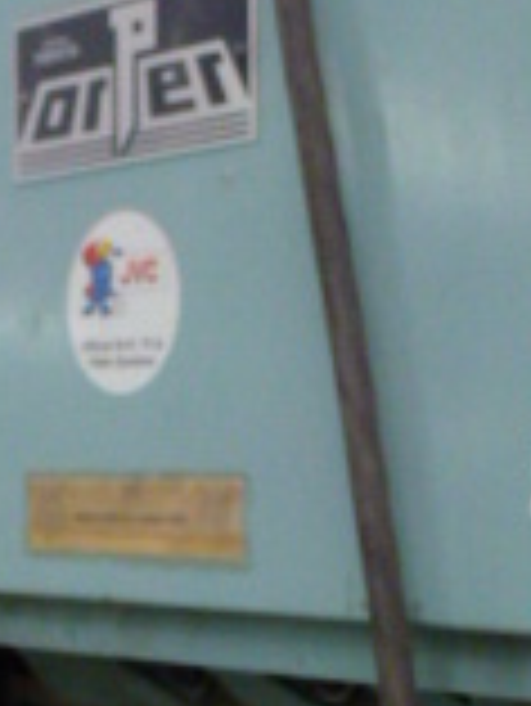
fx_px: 2002
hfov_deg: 15.1
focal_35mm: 98
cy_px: 715
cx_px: 189
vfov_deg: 19.4
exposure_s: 1/60
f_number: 3.3
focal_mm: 4.3
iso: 320
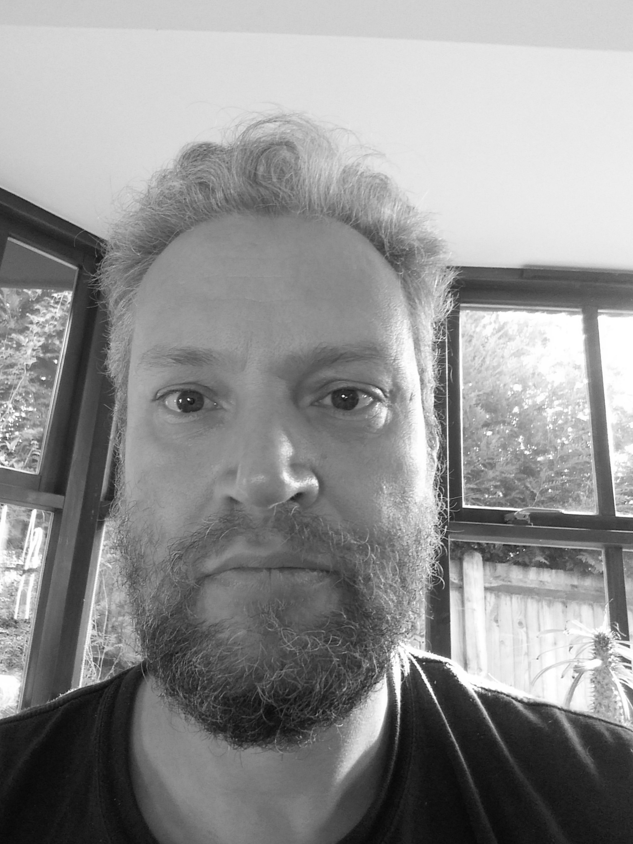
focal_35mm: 25
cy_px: 423
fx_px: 610
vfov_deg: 69.4
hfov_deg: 54.9
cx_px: 314
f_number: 1.9
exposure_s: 1/33
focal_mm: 1.95
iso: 100
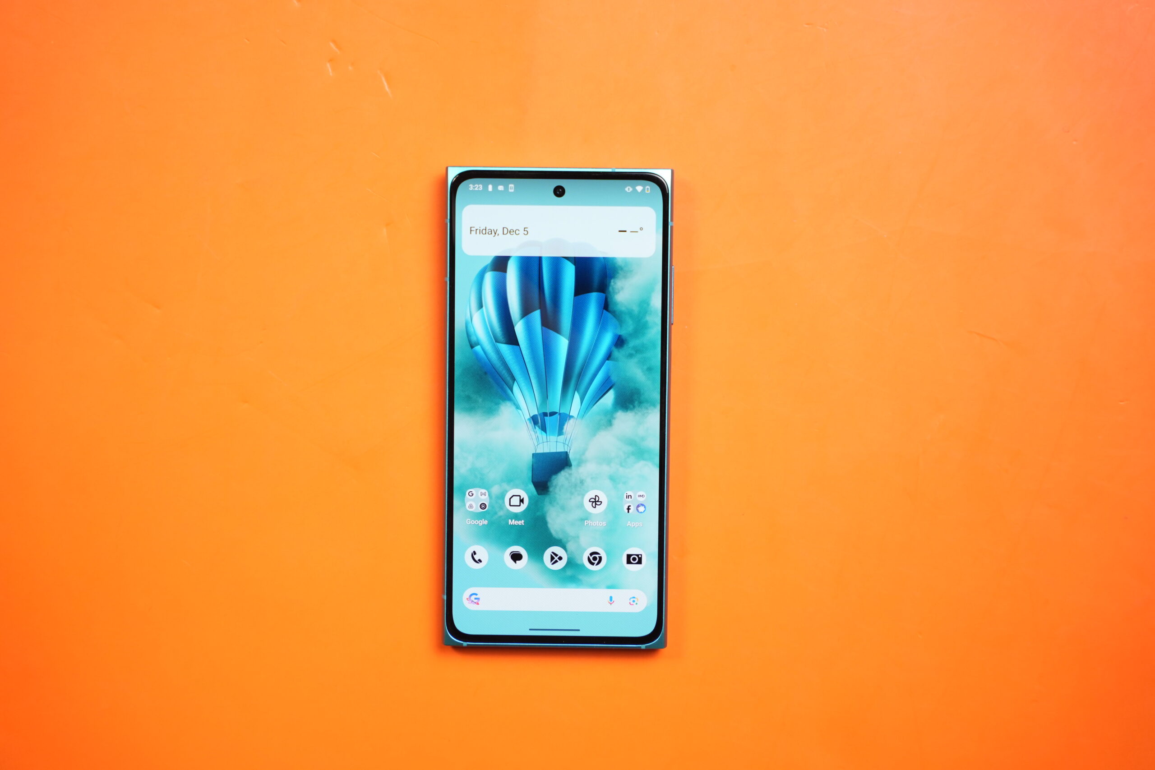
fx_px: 2246
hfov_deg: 28.8
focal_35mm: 70
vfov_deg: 19.5
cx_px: 578
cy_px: 385
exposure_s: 1/125
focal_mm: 70
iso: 640
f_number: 3.2
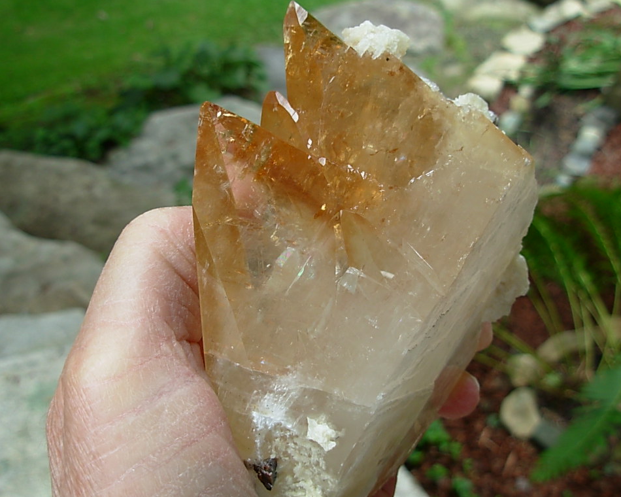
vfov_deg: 37.3
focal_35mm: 40
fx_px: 735
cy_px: 248
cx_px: 324
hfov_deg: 45.8
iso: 50
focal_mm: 6.3
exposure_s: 1/65.9
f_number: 2.9
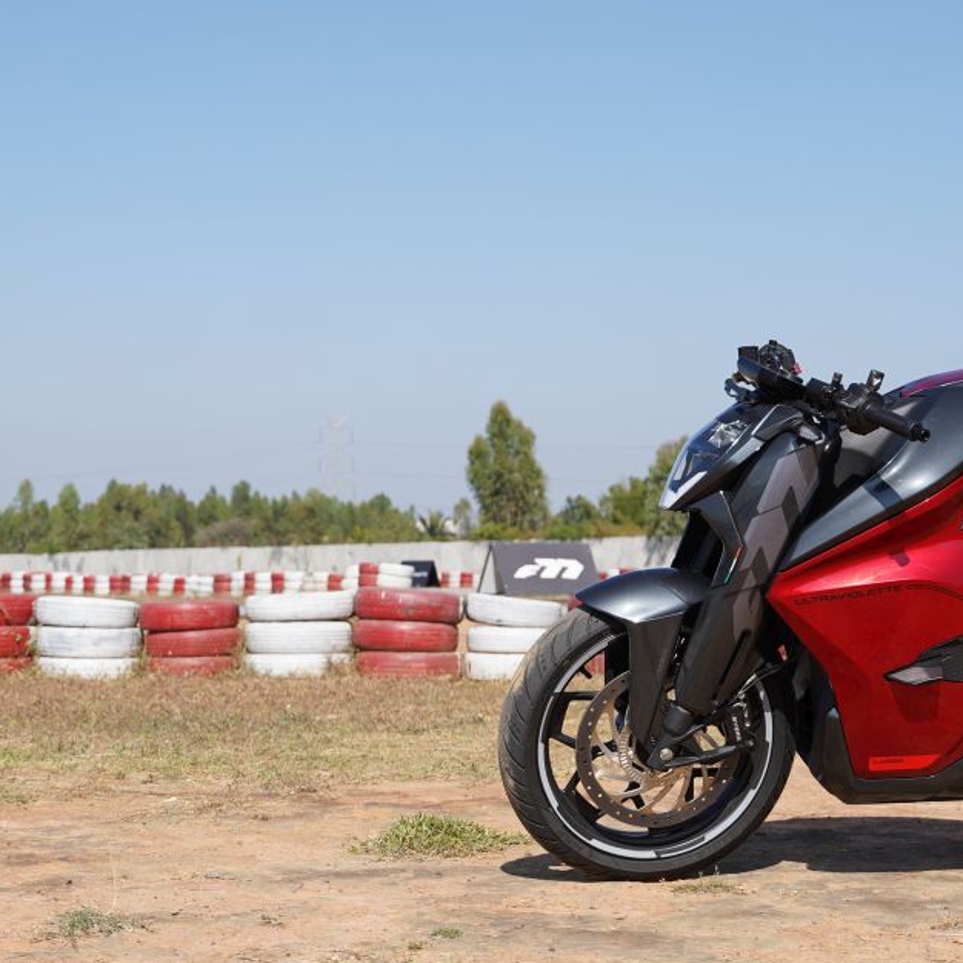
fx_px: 2392
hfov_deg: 22.8
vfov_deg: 22.7
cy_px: 359
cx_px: 520
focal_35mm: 76
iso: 100
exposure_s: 1/1250
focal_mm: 40
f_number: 4
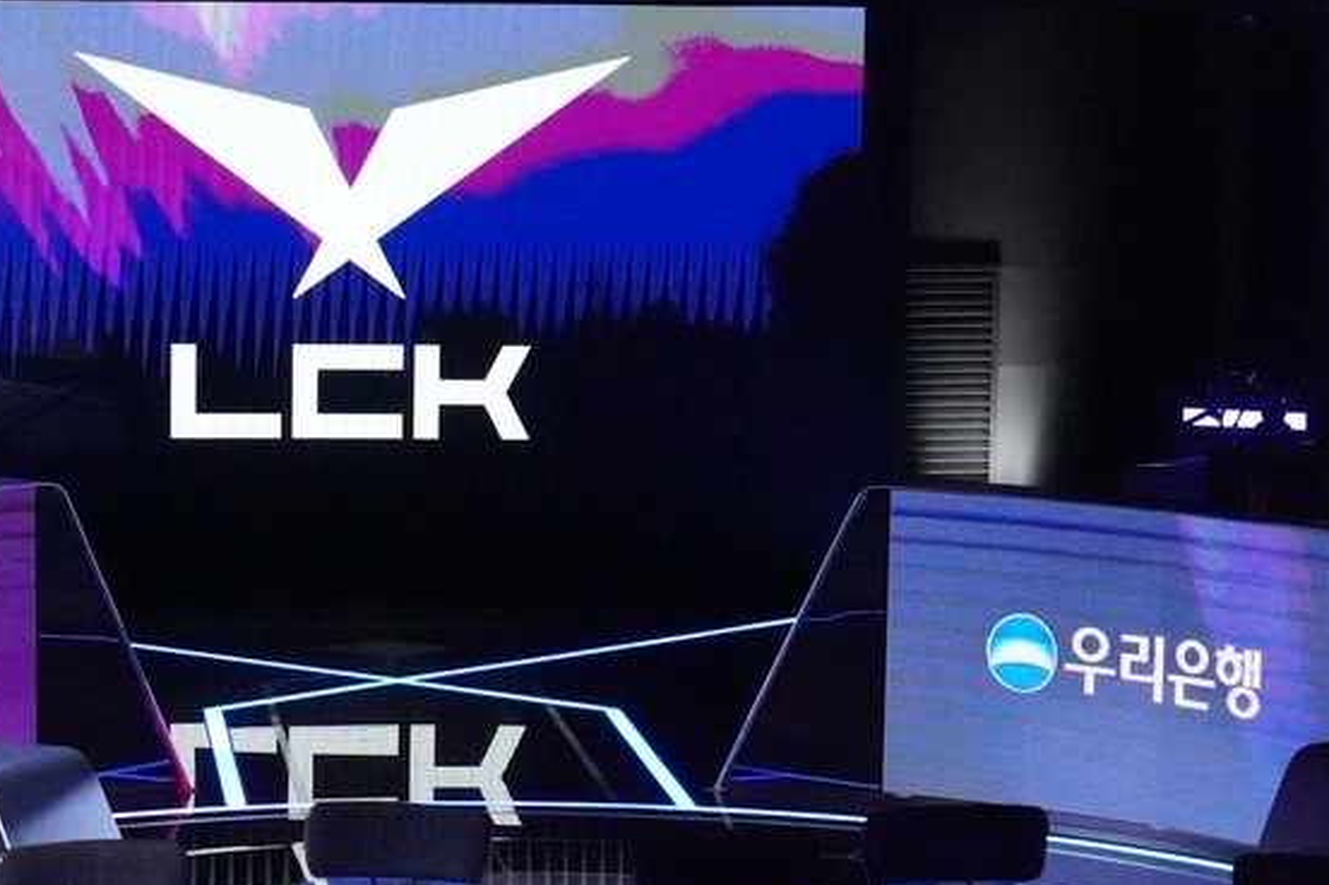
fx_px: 3652
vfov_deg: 13.7
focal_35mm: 99
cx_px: 348
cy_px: 685
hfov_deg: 20.5
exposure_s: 1/800
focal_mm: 57
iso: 40000
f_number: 6.3
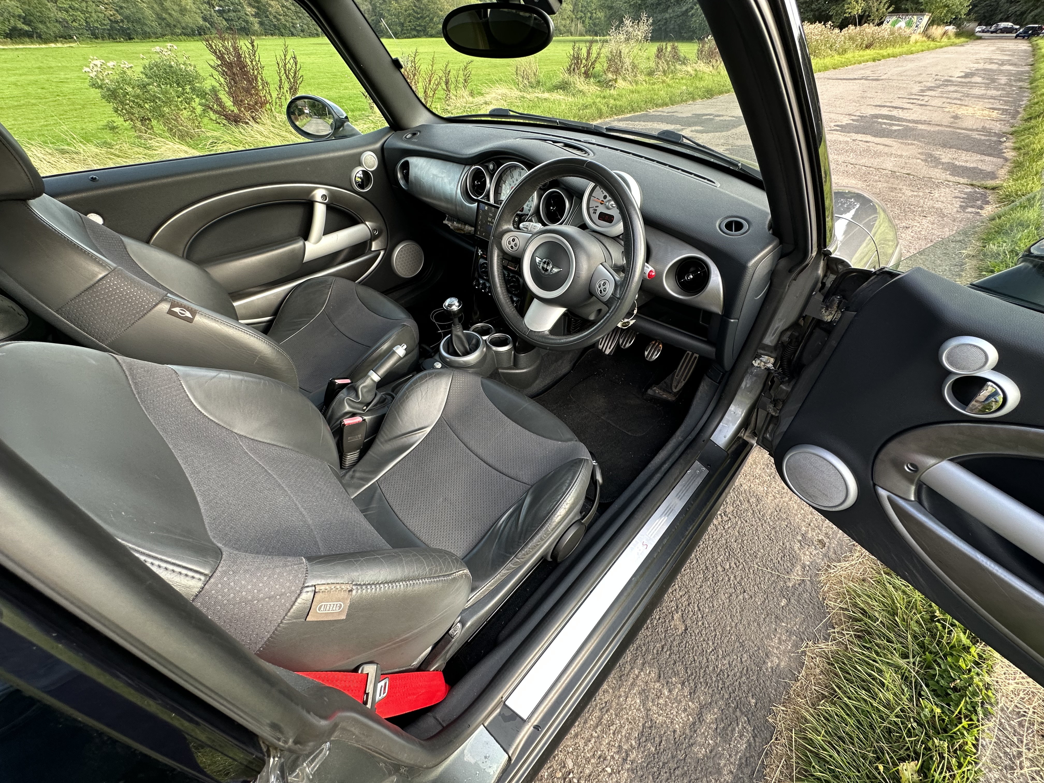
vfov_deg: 85.7
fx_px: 422
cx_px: 522
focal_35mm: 14
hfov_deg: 102.1
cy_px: 392
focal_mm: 2.22
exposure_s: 1/99
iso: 80
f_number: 2.2
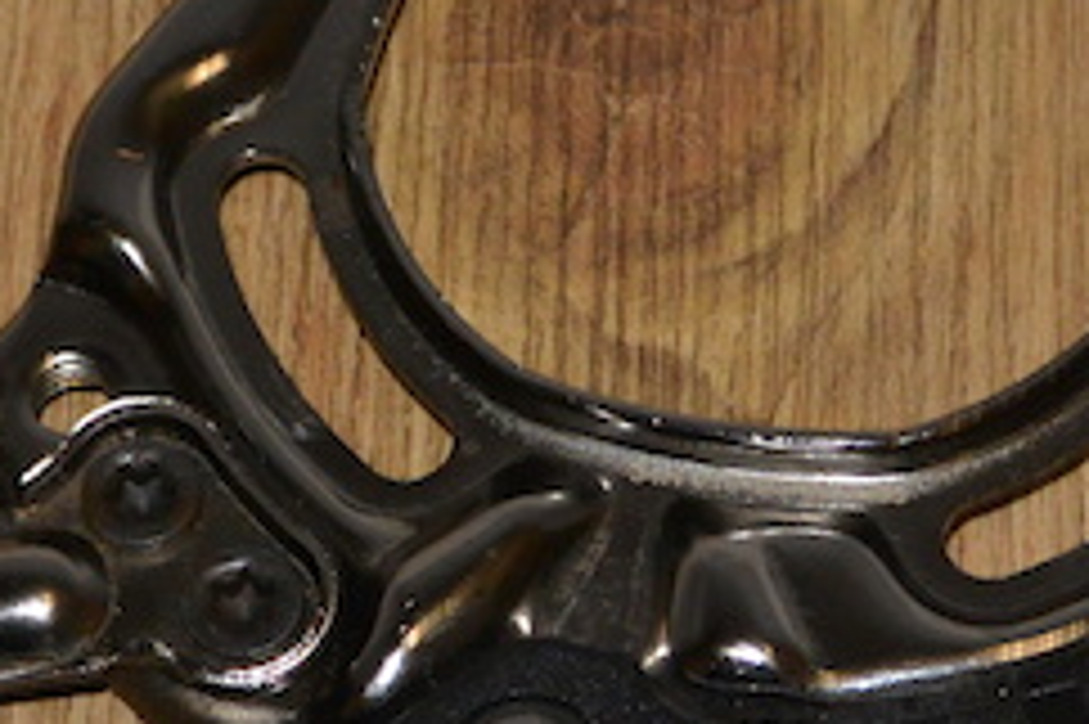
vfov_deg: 7.4
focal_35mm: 185
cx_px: 612
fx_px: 5592
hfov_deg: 11.1
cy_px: 187
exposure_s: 1/60
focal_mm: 21.1
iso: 450
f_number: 5
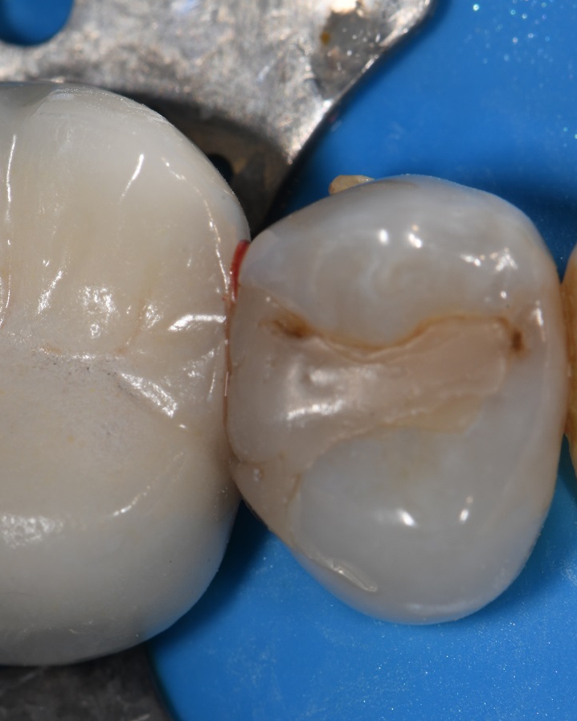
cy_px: 360
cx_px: 387
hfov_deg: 7.0
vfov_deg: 8.7
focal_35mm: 222
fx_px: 4737
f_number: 32
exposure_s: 1/160
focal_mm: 105
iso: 200
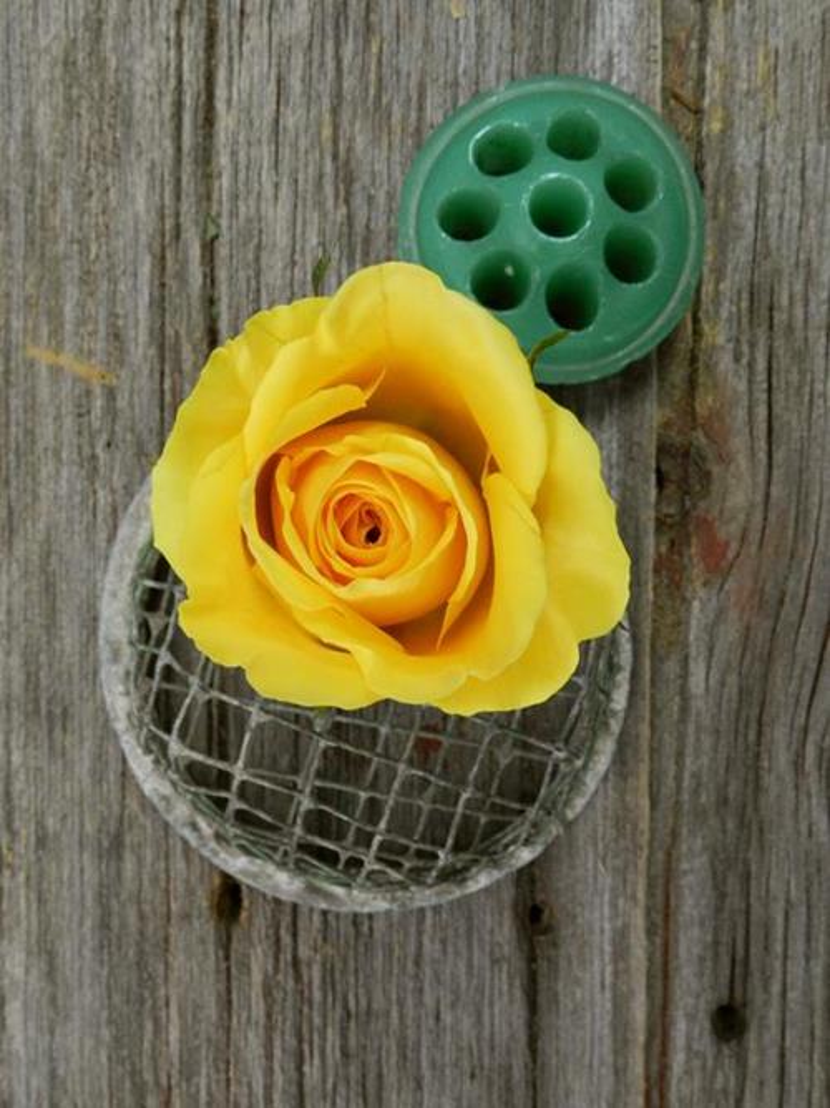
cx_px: 415
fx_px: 1215
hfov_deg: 37.7
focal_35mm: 38
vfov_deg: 49.0
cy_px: 554
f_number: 4
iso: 800
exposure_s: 1/60
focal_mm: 6.7
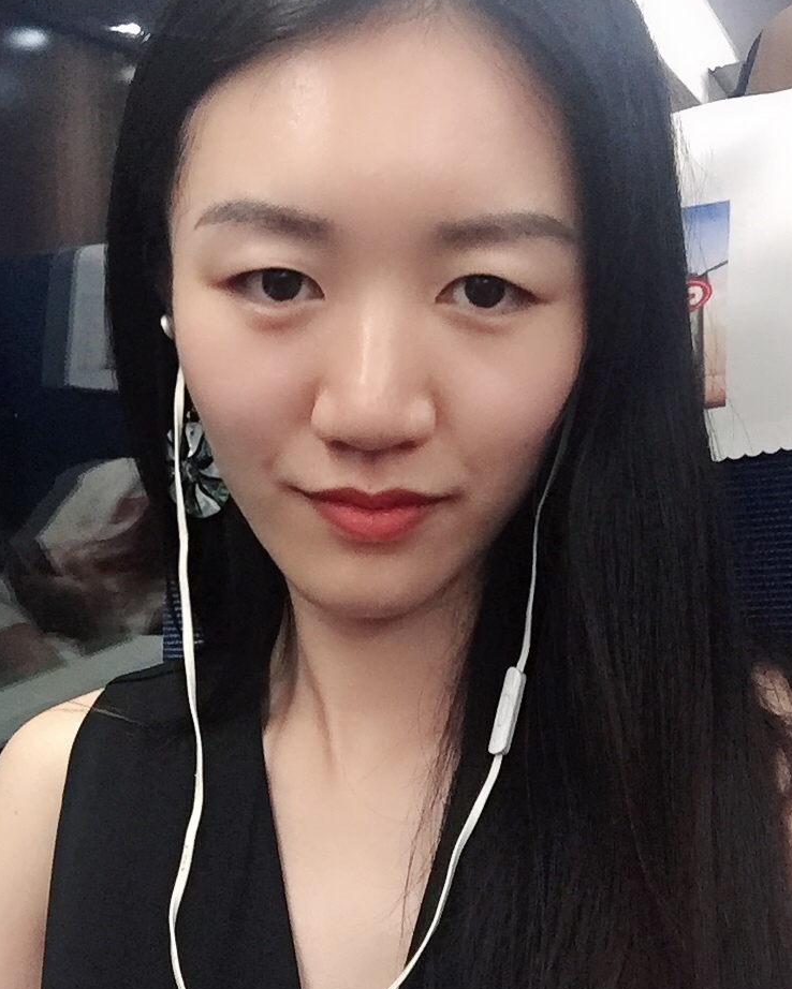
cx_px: 339
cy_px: 575
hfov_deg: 35.6
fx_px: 1230
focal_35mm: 42
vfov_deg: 43.7
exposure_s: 1/20
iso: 320
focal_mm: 2.65
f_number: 2.2
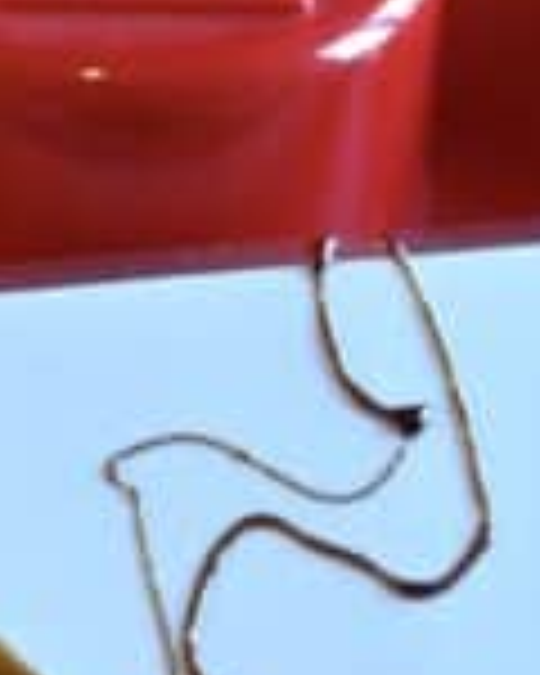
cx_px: 855
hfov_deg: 4.3
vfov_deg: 5.1
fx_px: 7192
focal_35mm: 360
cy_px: 1890
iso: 400
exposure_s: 1/160
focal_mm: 50
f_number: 2.8
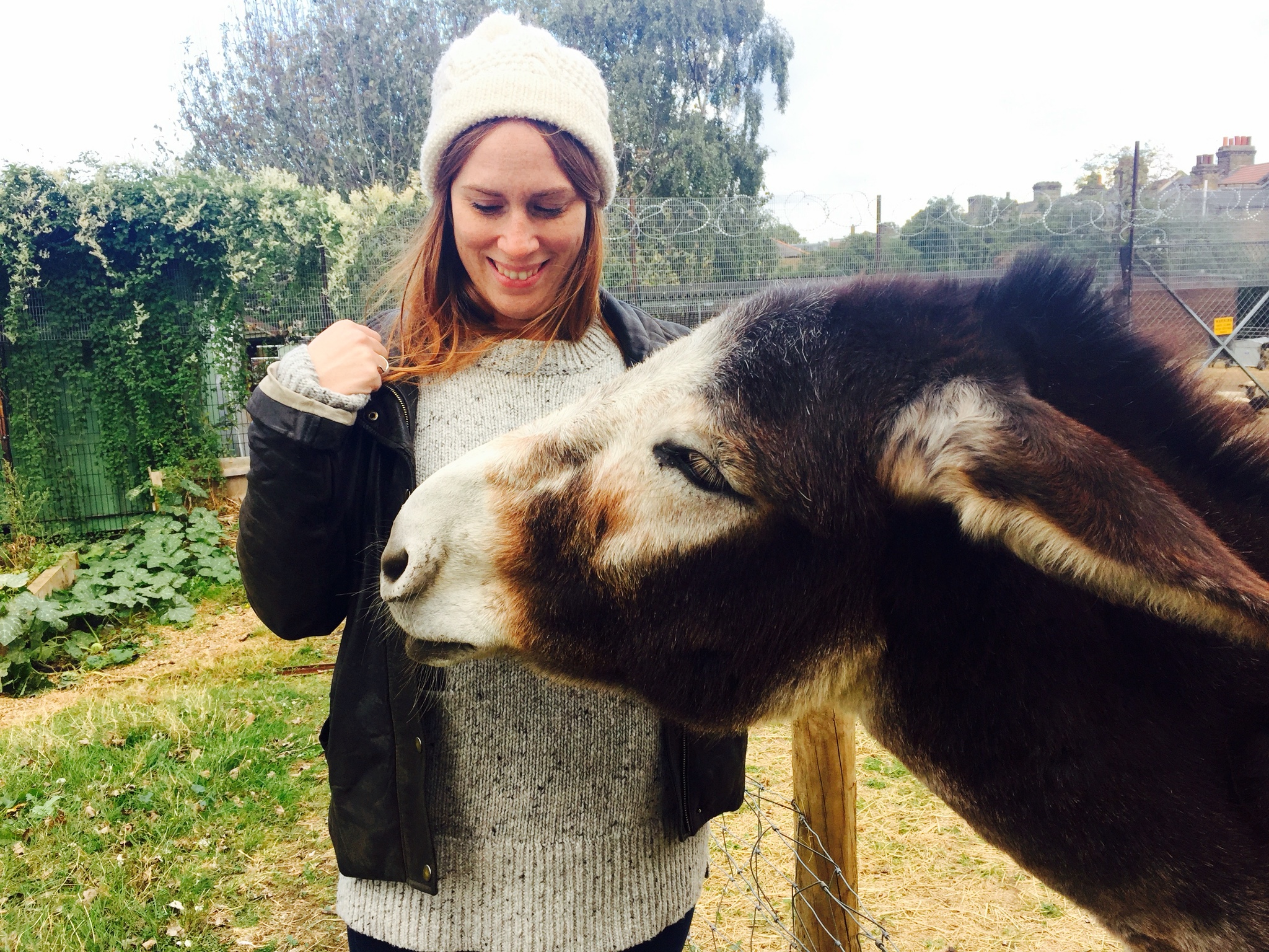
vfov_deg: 48.2
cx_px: 634
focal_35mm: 29
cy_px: 476
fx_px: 1063
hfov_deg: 61.7
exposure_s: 1/353
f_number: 2.2
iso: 32
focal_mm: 4.15
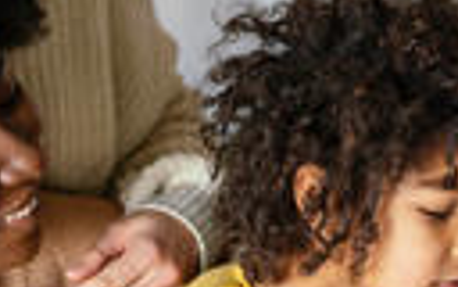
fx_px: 2347
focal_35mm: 188
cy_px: 265
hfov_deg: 11.1
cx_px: 293
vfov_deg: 7.0
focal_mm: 40
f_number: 1.6
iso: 1000
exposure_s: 1/400
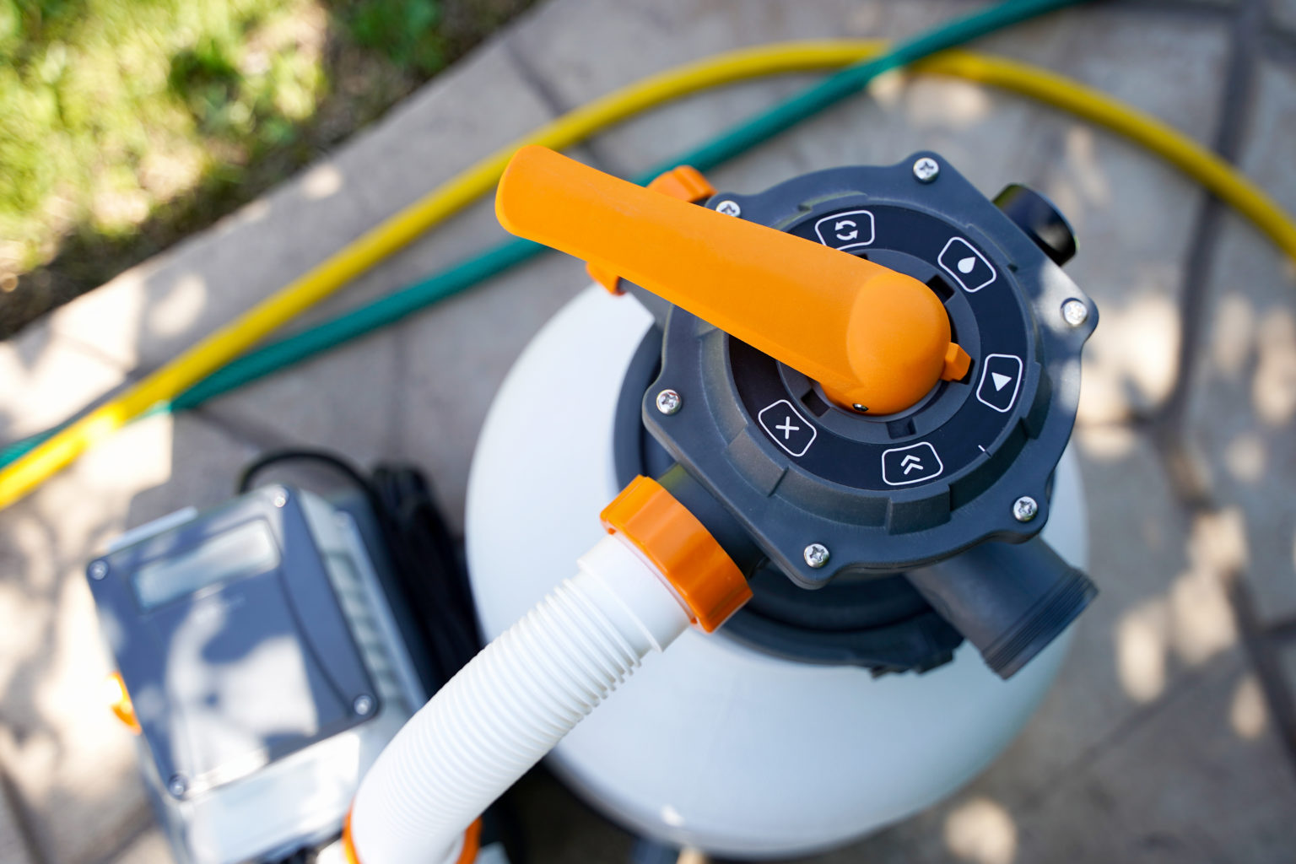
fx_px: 1800
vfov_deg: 27.0
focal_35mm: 50
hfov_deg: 39.6
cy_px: 432
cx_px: 648
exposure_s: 1/400
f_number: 3.2
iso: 100
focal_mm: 50
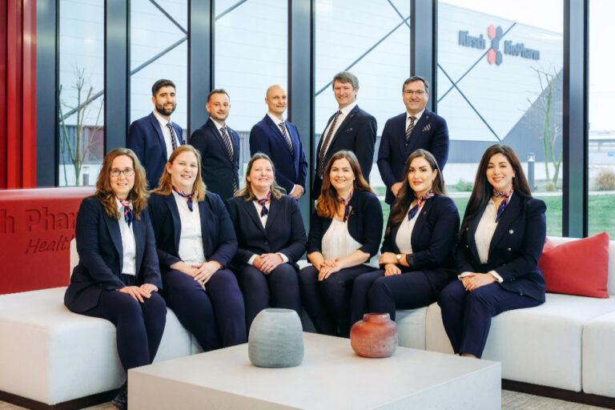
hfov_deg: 39.6
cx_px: 308
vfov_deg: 27.0
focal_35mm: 50
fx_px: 854
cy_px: 205
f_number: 4
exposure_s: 1/60
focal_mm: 33
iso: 1250
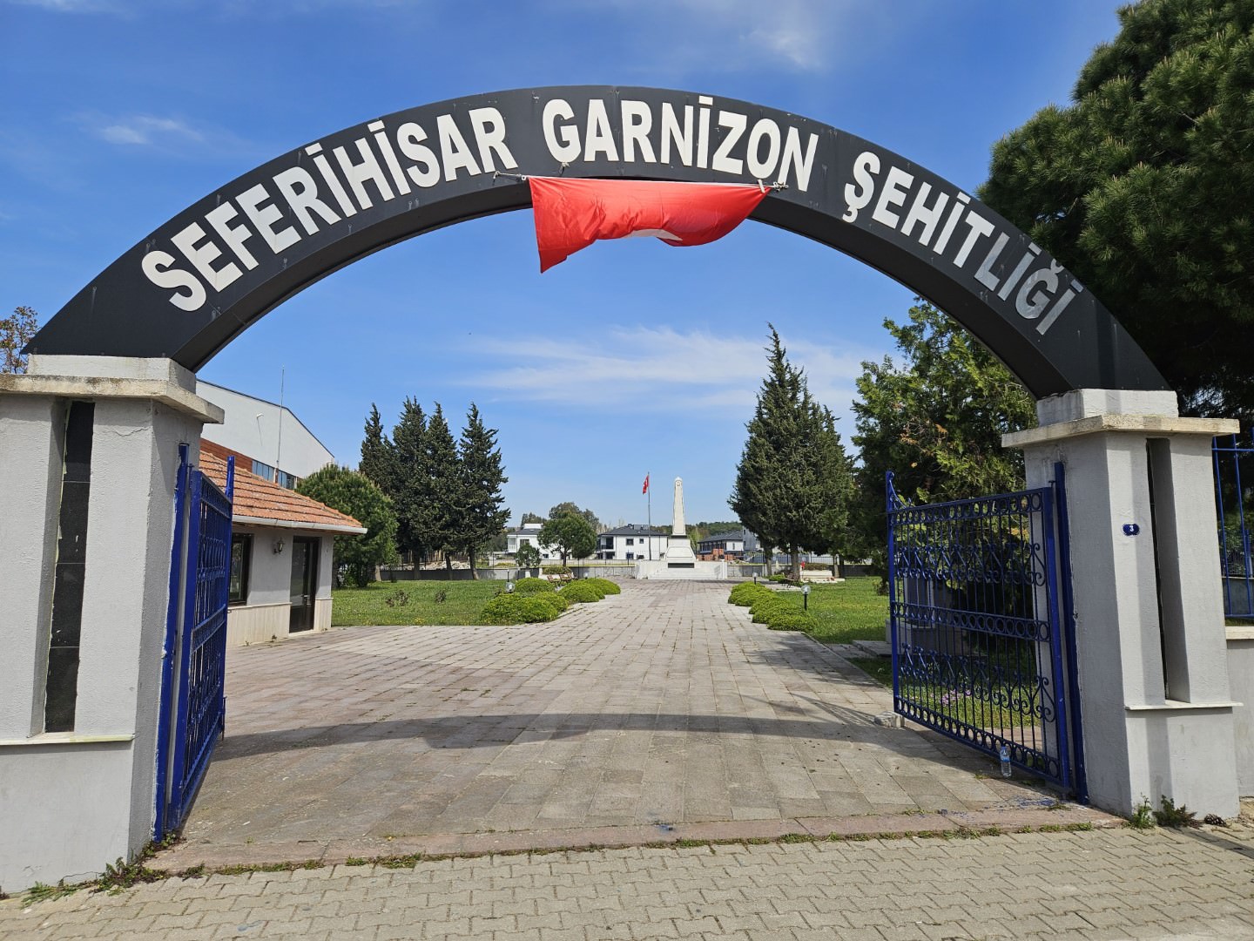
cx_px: 627
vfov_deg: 58.9
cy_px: 470
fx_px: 833
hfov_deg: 73.9
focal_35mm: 23
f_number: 1.8
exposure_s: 1/2296
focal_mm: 5.4
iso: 25
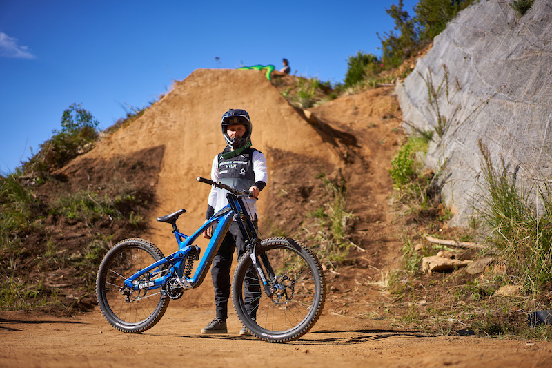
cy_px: 184
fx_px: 843
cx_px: 276
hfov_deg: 36.3
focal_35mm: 55
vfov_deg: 24.6
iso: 100
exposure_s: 1/4000
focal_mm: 55
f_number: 1.8
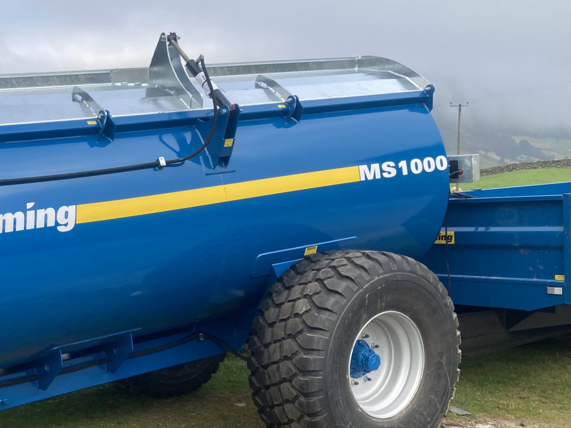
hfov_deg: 35.8
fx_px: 841
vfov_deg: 28.4
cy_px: 285
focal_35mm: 51
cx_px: 86
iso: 20
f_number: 1.8
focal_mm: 3.99
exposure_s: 1/475
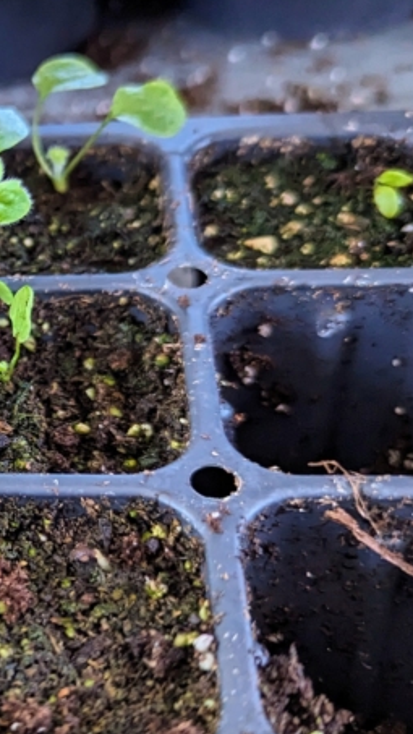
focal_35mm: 59
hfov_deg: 18.4
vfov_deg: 35.4
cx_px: -178
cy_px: 384
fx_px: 1148
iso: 1188
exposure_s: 1/200
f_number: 1.85
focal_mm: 6.81
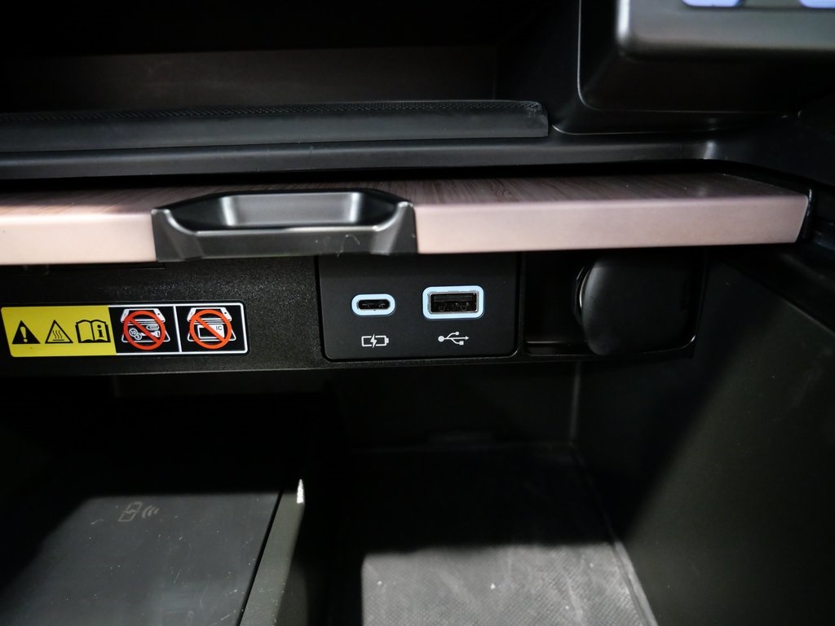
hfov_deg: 71.6
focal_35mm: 24
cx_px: 418
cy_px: 313
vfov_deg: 56.8
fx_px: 579
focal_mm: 12
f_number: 3.5
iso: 3200
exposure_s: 1/4
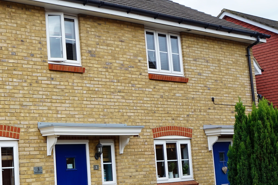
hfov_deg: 33.6
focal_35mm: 55
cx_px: 9
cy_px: 120
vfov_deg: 24.5
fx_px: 424
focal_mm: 16
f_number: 9
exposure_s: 1/80
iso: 100
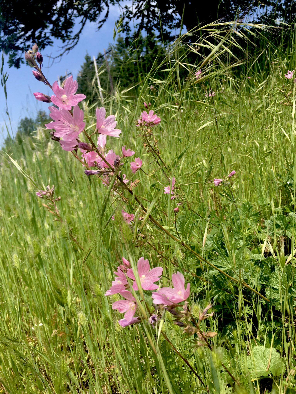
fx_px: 331
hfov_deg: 48.2
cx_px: 148
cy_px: 197
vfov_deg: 61.7
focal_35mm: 29
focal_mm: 4.15
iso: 25
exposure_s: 1/1202
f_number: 2.2
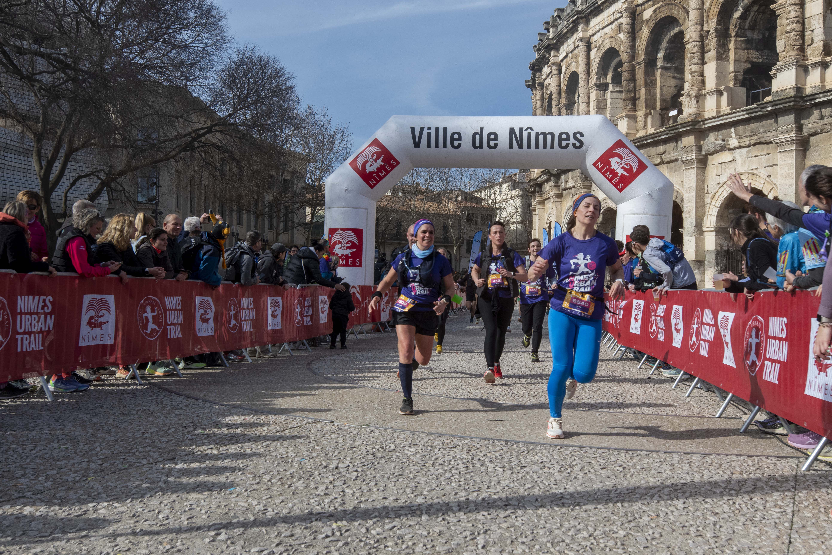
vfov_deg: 36.9
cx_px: 416
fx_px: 832
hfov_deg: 53.1
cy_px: 278
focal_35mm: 36
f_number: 7.1
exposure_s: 1/2000
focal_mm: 24
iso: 1000
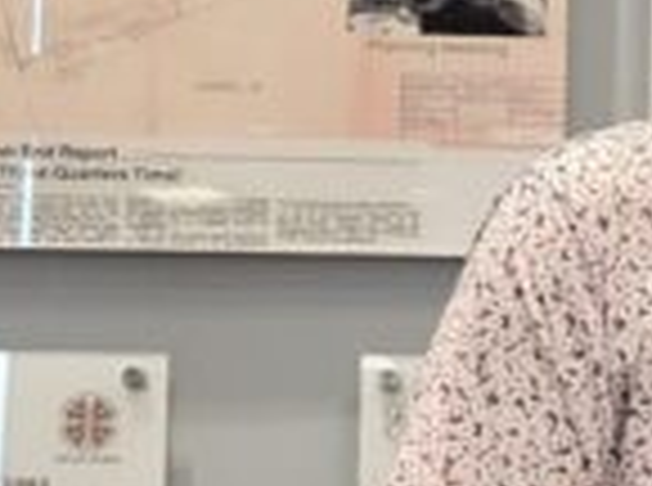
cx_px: 1569
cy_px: 596
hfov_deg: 9.9
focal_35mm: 175
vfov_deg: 8.4
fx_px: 3288
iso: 200
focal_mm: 6.3
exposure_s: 1/120
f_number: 1.7
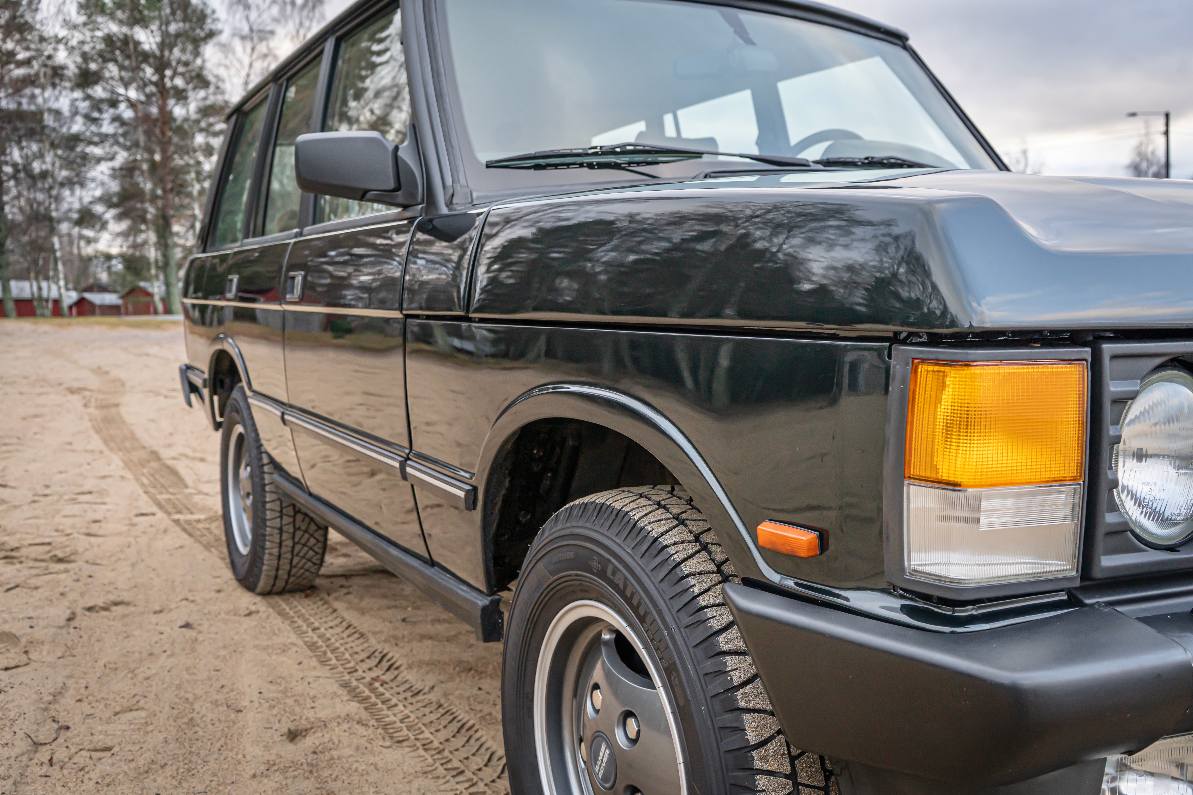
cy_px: 398
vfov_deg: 41.1
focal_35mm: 32
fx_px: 1060
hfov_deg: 58.7
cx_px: 596
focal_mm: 32
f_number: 5.6
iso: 500
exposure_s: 1/200
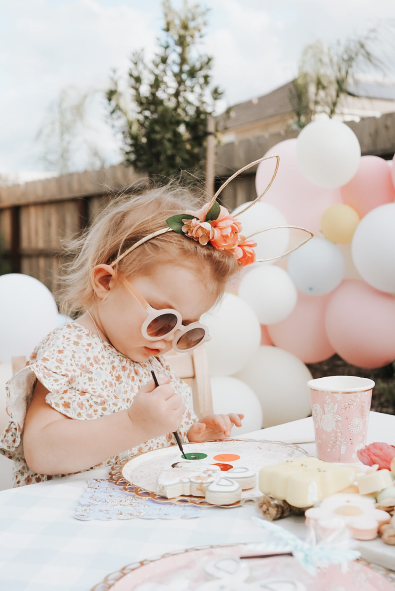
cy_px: 318
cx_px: 189
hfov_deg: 29.3
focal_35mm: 46
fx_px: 755
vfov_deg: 42.7
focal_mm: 28
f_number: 4
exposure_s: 1/2000
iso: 500
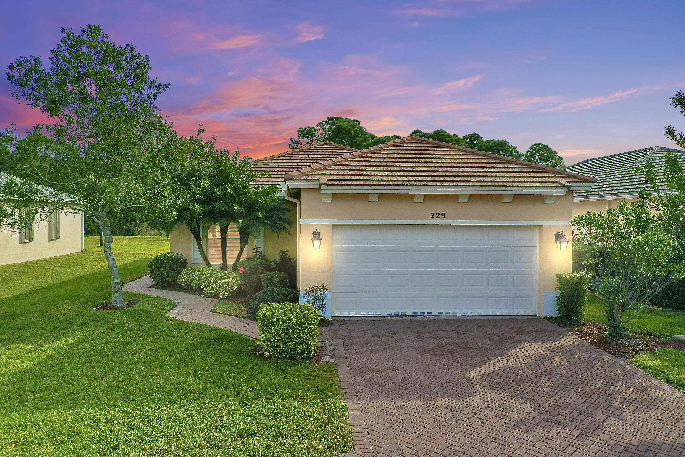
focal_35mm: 28
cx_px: 342
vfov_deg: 46.4
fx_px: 533
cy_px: 228
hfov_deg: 65.5
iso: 100
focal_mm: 10.26
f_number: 5
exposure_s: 1/1000
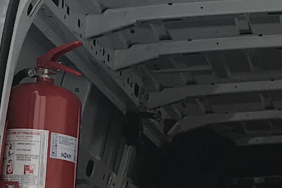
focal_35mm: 180
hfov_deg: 11.3
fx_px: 1410
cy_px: 383
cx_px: 282
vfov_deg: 7.3
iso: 20
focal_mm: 3.99
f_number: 1.8
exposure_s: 1/357
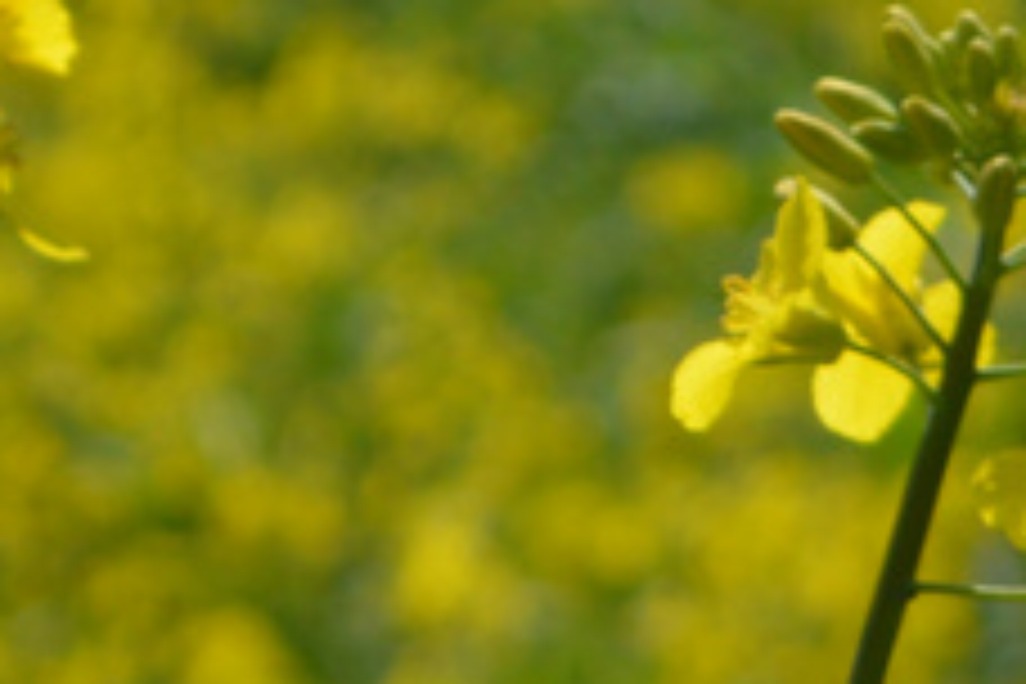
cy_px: 1485
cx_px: 1188
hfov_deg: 3.5
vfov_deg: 2.3
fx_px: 16744
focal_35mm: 588
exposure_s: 1/320
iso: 100
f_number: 9
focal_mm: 55
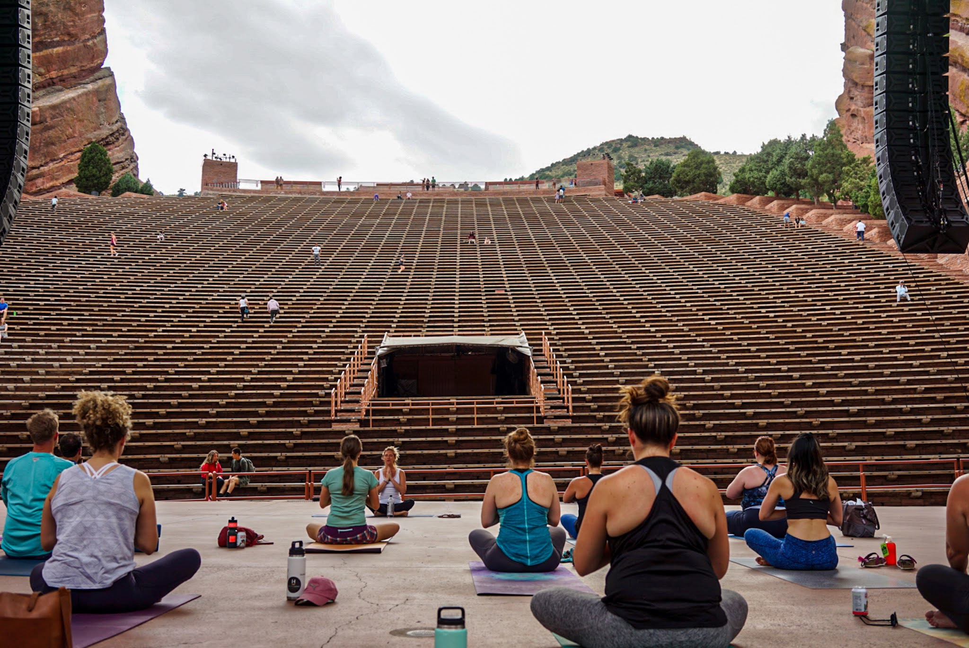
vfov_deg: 37.9
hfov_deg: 54.4
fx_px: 943
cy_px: 324
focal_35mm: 35
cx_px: 484
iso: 100
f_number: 4.5
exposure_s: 1/100
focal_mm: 35
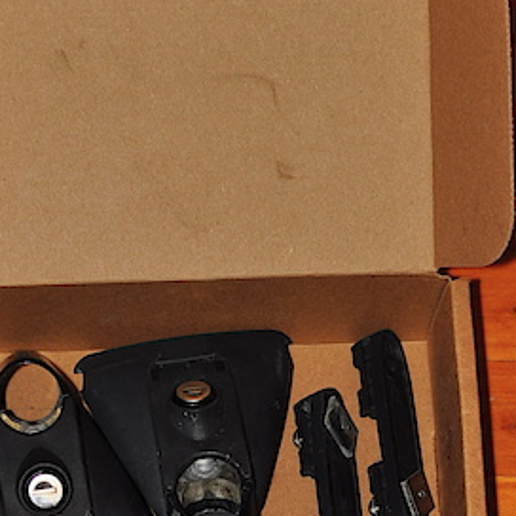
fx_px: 2213
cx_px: 206
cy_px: 476
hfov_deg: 13.3
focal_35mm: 131
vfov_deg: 13.2
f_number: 3.2
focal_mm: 35
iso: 250
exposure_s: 1/30
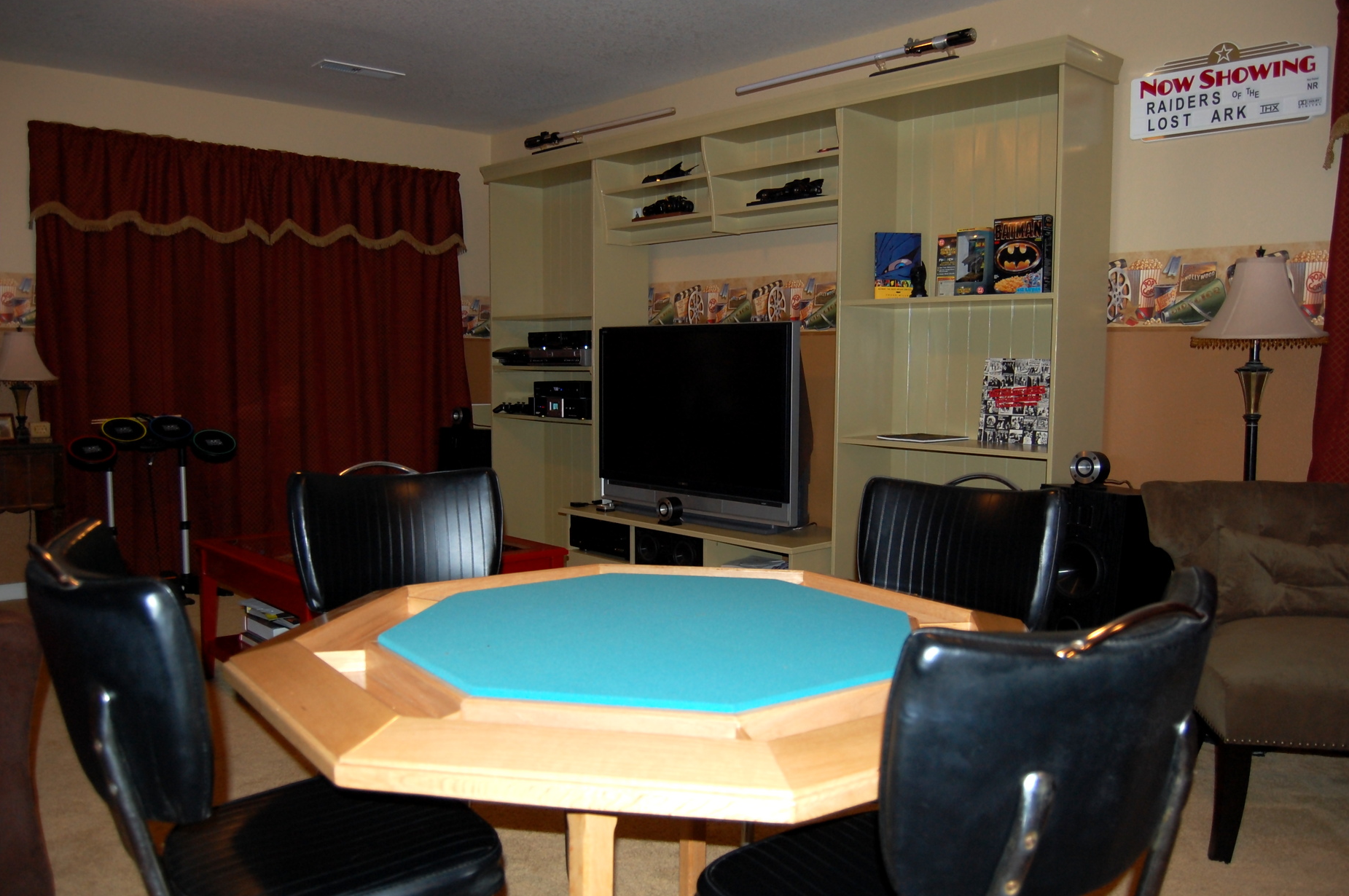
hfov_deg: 65.5
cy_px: 462
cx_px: 660
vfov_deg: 46.3
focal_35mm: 28
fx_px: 1048
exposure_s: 1/60
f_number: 3.5
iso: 400
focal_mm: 18
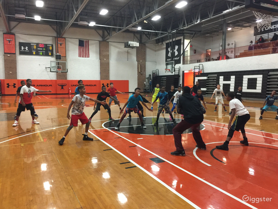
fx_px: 233
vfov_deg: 48.2
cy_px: 104
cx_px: 139
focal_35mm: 29
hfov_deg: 61.7
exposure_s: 1/15
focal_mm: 4.15
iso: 100
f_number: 2.2
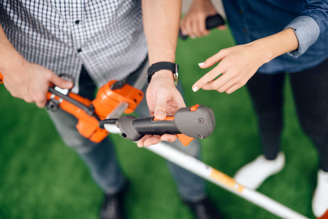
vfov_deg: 27.0
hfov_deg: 39.6
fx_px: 456
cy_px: 110
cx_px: 164
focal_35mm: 50
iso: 320
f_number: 2.8
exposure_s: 1/160
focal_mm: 50
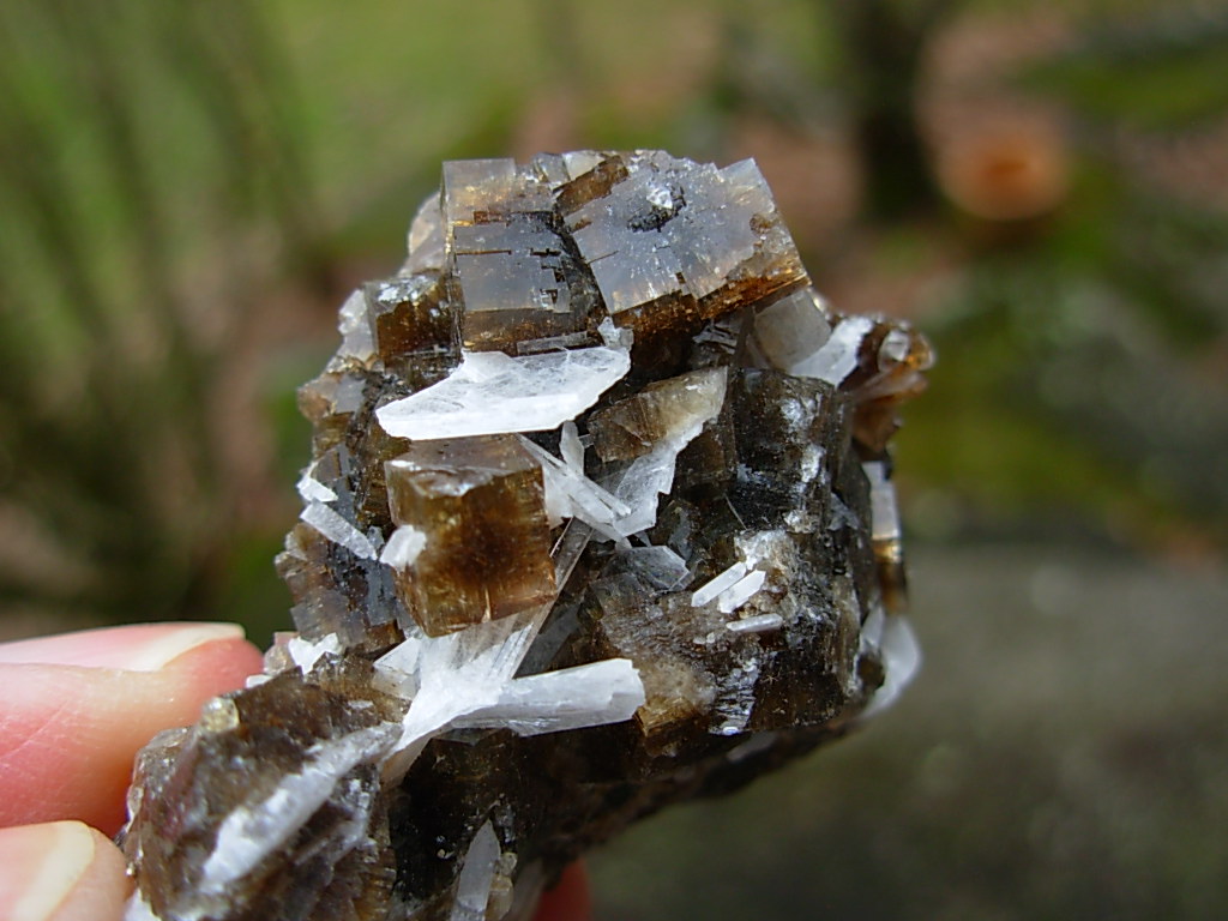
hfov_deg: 49.0
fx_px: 1348
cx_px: 614
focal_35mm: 38
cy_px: 460
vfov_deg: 37.7
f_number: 2.9
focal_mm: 6.3
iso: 50
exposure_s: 1/90.5
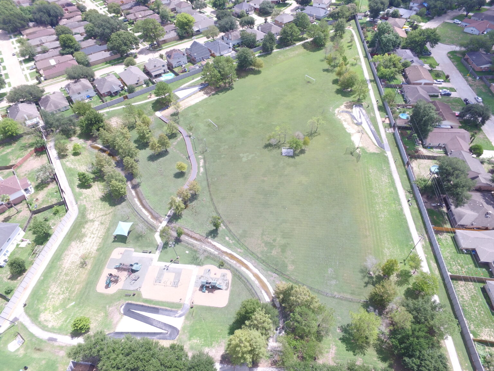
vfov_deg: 66.0
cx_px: 247
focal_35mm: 20
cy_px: 186
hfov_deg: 81.7
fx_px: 285
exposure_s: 1/399
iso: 100
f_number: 2.8
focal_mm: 3.61
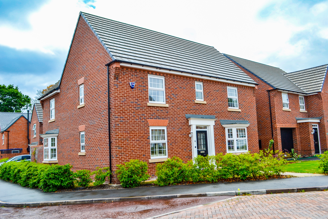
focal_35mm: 30
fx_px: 273
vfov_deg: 43.6
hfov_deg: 61.9
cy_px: 110
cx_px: 164
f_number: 8
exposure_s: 1/250
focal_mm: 20
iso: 100
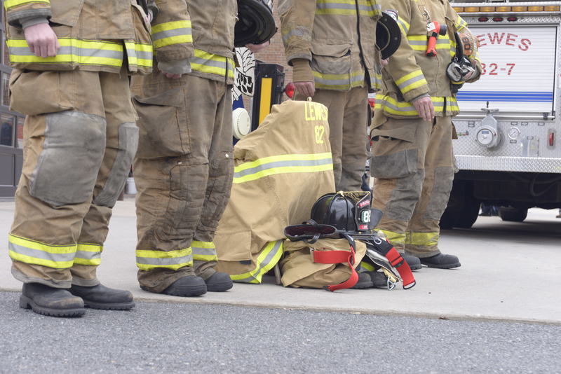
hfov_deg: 25.4
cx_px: 280
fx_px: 1247
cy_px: 187
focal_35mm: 80
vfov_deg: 17.1
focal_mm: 80
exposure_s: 1/125
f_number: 9.5
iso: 400
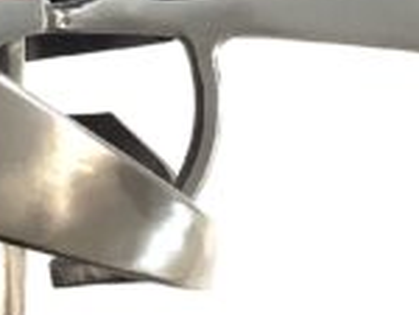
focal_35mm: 124
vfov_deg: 11.4
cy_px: -176
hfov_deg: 15.4
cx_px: -53
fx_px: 1503
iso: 320
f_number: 2.4
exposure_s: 1/60
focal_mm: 3.3
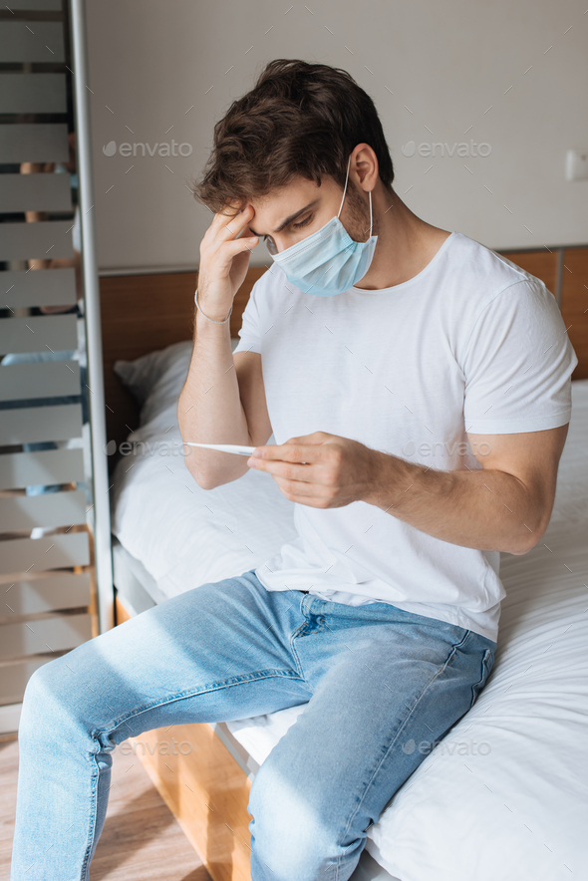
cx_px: 294
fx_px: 1224
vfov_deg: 39.6
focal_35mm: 50
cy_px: 440
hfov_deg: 27.0
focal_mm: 50
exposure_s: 1/250
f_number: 4
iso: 160
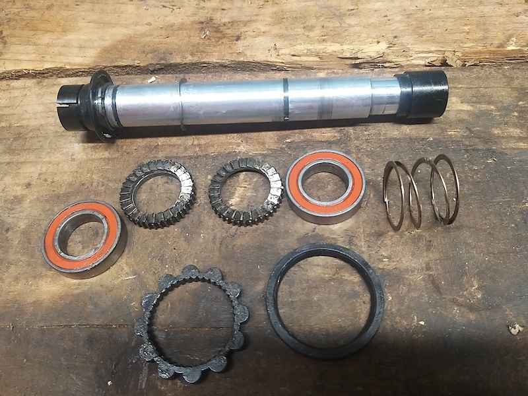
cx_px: 264
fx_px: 412
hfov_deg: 65.3
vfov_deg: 51.4
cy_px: 198
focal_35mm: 27
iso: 200
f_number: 1.7
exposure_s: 1/50
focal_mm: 3.93
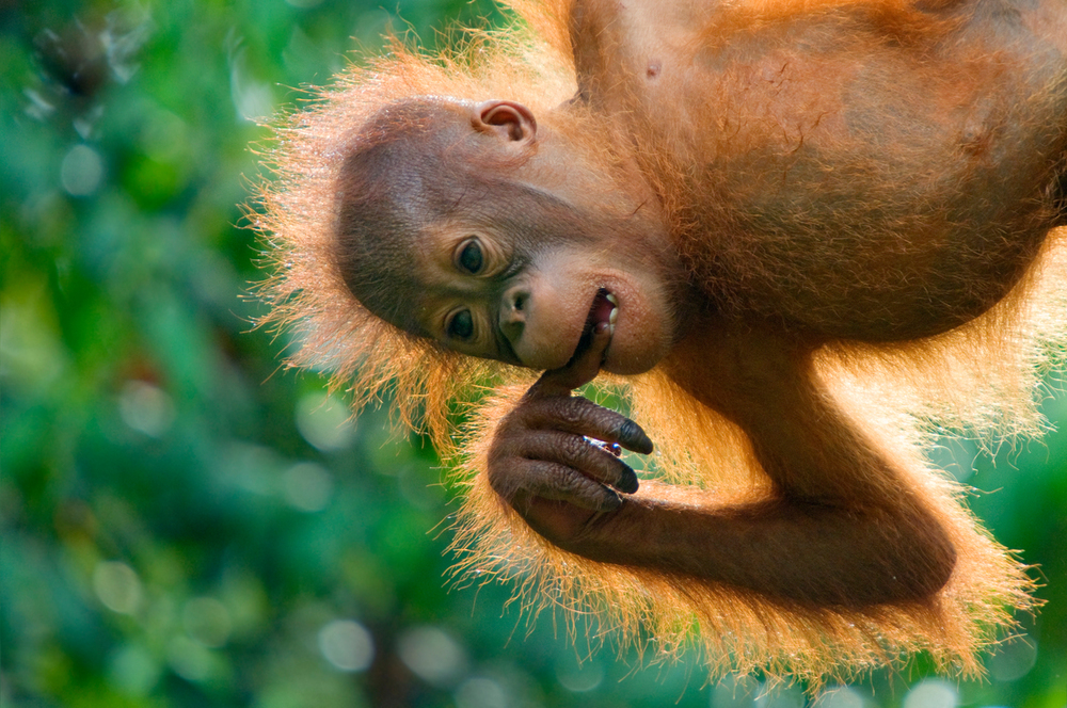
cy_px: 354
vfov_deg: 1.8
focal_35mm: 750
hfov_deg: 2.8
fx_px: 22200
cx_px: 534
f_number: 7.1
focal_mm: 500
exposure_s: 1/200
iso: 800
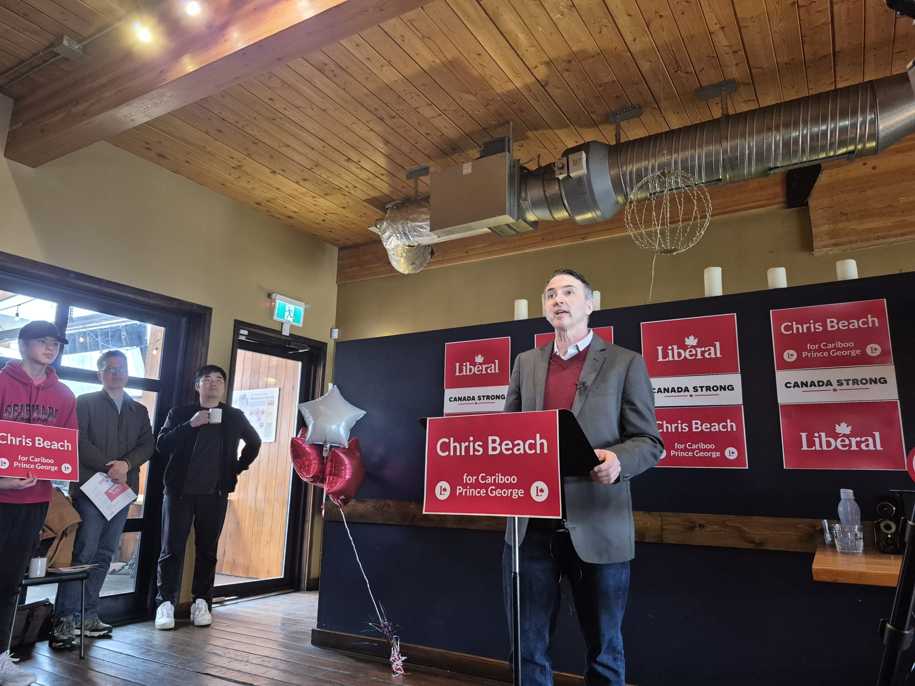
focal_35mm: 23
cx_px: 458
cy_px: 343
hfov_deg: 73.9
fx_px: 608
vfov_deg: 58.9
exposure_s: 1/60
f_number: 1.8
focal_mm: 5.4
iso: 1000
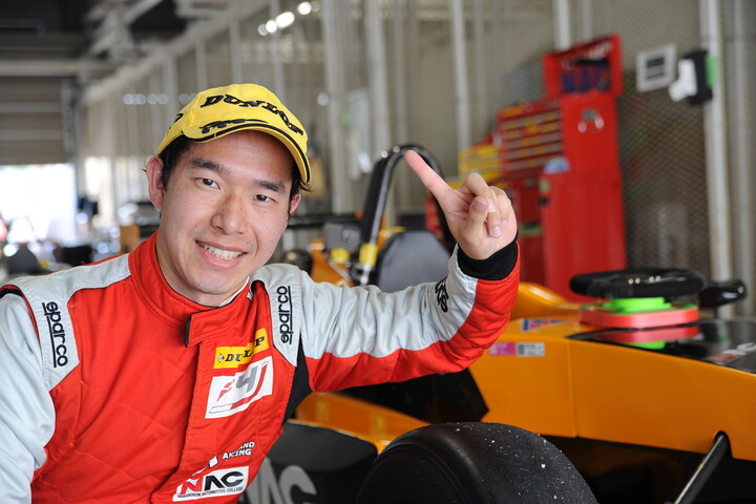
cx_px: 378
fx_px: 1365
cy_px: 252
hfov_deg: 31.0
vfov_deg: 20.9
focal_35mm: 65
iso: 400
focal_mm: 65
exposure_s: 1/90
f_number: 4.8
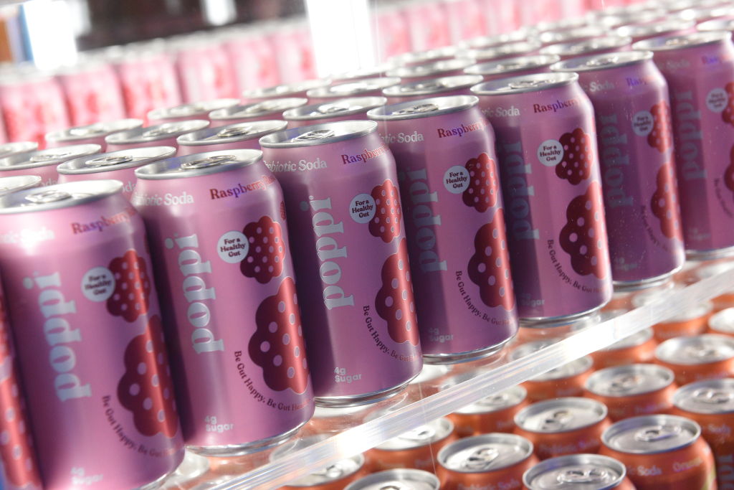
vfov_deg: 19.5
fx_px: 1427
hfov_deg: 28.8
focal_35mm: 70
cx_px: 367
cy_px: 245
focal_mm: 70
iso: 2500
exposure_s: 1/200
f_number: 9
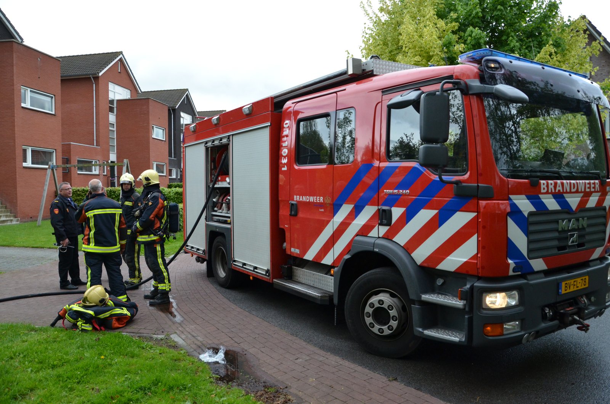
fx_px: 457
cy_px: 202
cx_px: 305
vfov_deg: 47.7
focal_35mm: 27
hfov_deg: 67.5
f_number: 5.6
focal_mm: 18
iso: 1250
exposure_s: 1/2000
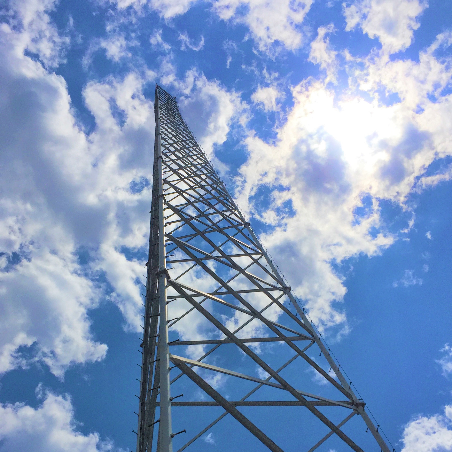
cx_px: 208
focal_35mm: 38
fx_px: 561
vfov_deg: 43.1
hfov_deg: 43.8
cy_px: 311
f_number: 2.2
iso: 32
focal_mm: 4.15
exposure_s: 1/20000
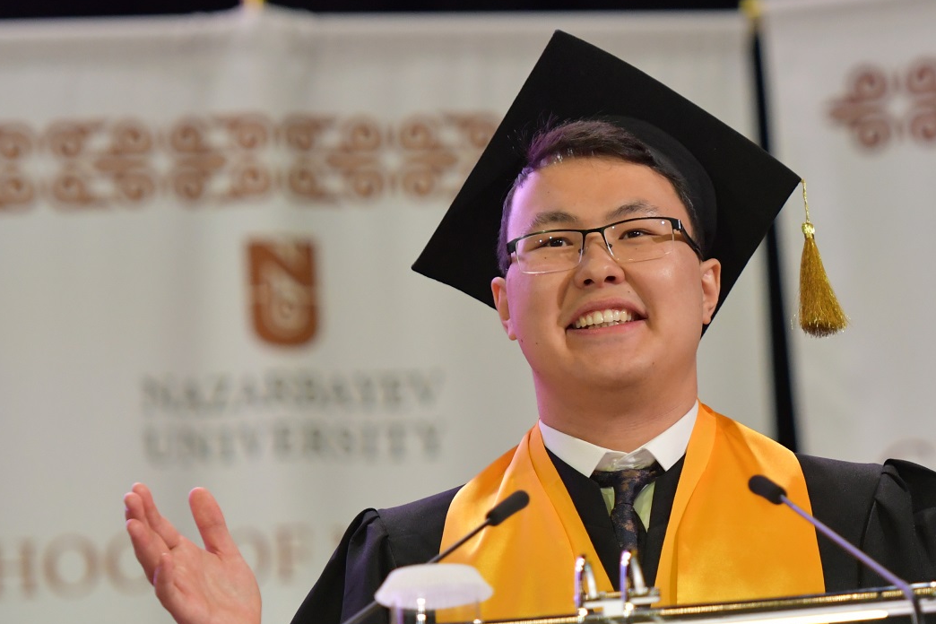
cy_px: 446
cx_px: 653
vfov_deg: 3.8
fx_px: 9359
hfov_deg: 5.7
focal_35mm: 360
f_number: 3.2
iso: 2000
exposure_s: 1/640
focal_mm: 150
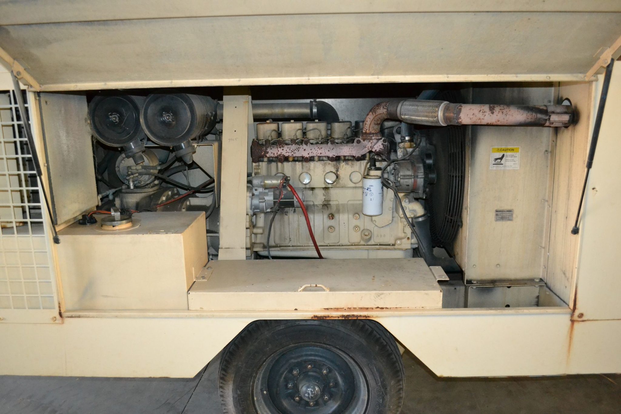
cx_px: 310
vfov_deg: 43.6
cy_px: 207
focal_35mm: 30
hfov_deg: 61.9
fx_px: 517
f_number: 3.8
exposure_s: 1/60
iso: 3200
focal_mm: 20
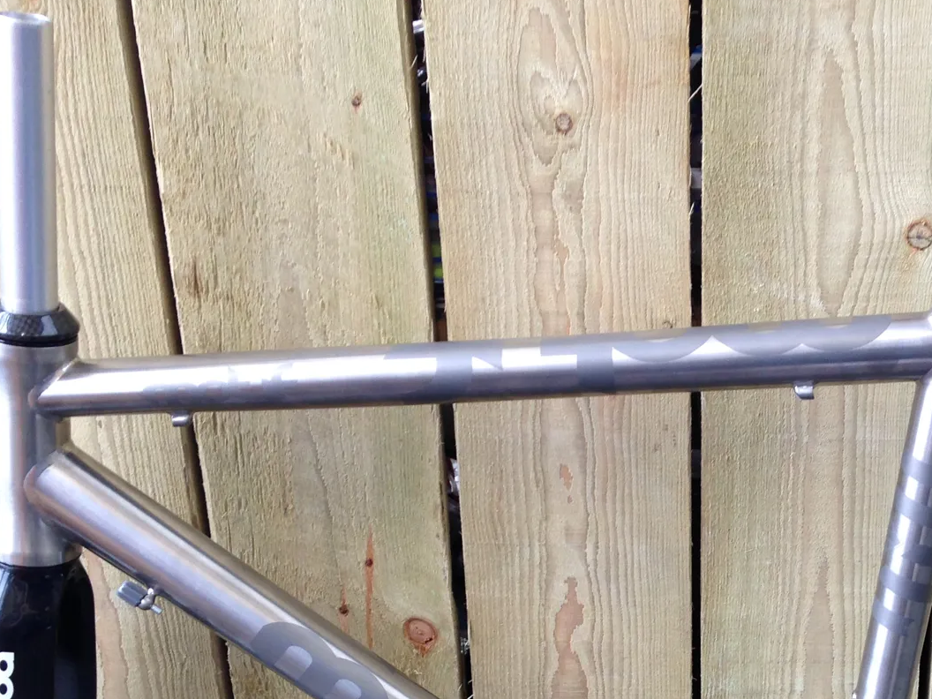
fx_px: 1615
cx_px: 708
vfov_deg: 23.8
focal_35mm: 60
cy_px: 615
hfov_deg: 31.6
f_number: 2.4
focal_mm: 4.12
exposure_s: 1/40
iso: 50
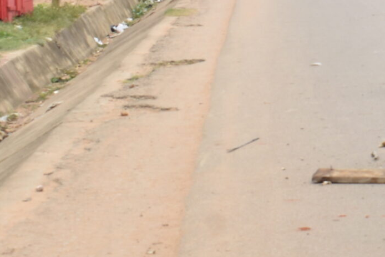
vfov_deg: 7.7
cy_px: -87
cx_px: 602
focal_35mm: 177
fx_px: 1893
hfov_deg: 11.1
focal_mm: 32
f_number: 9
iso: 100
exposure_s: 1/125
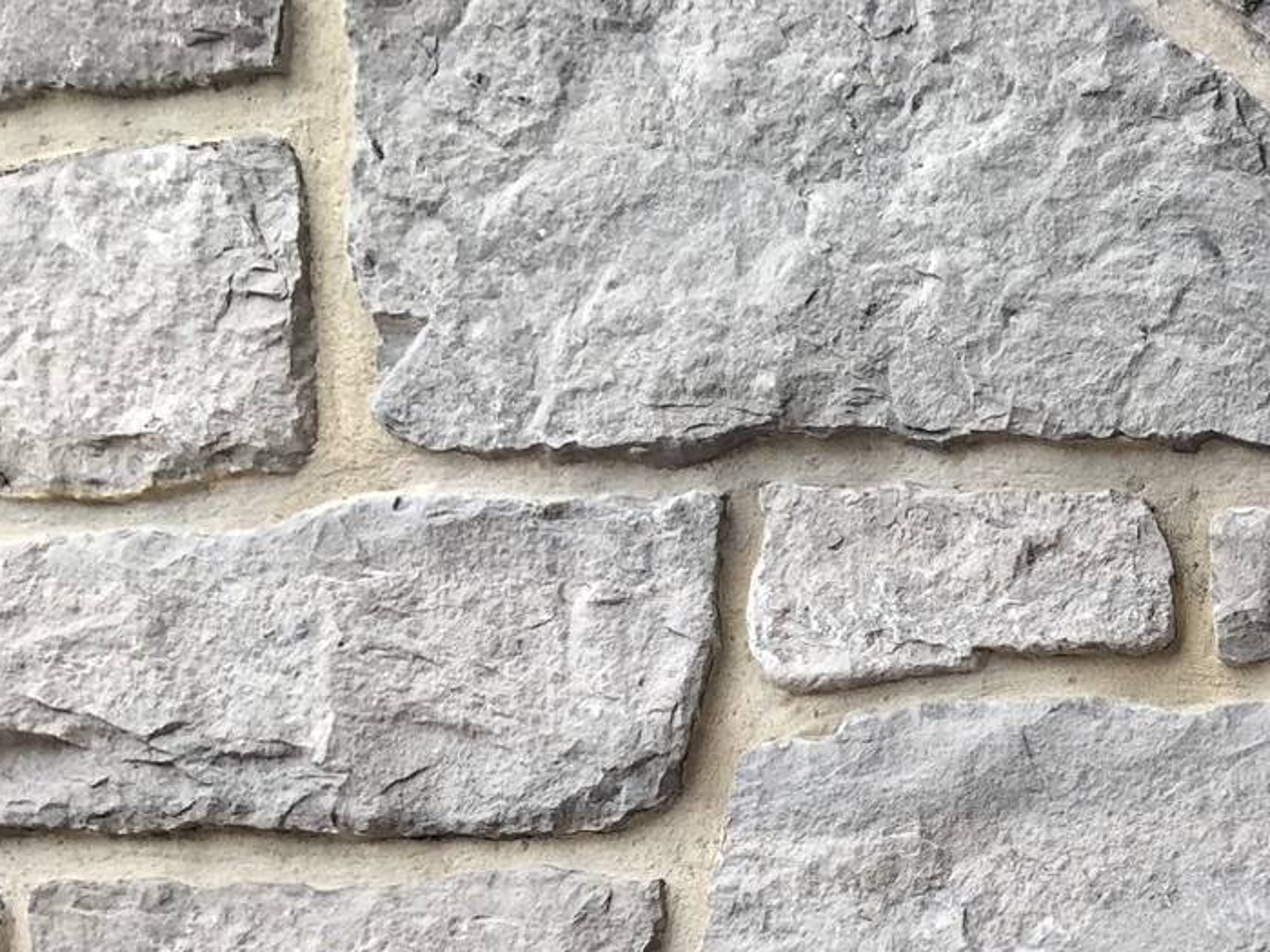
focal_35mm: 82
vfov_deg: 16.8
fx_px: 3008
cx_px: 1851
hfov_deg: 20.7
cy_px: 1306
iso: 20
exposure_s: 1/124
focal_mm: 3.99
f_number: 1.8
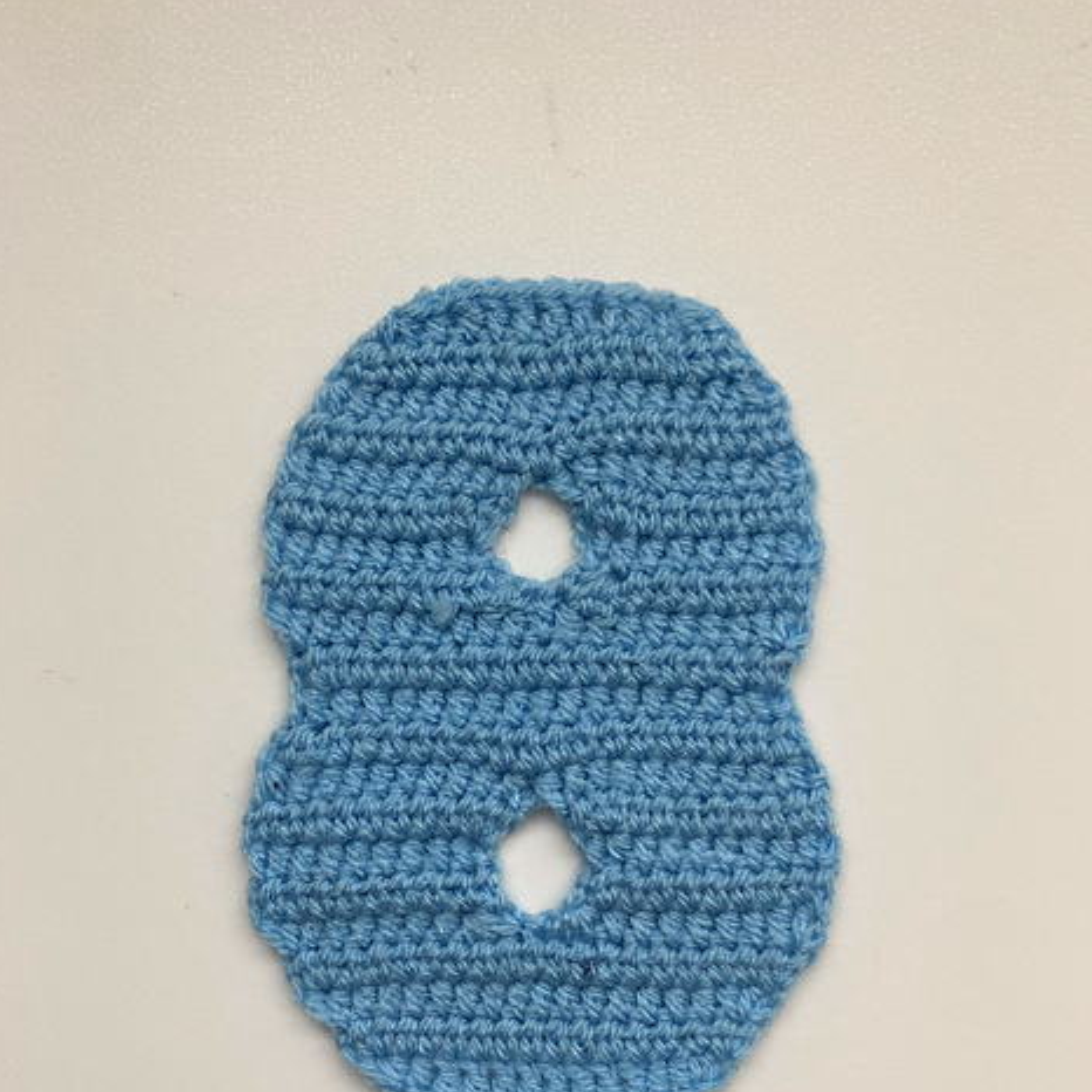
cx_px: 548
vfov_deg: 48.1
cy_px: 666
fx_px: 1213
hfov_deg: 48.5
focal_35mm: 34
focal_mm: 3.99
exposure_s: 1/50
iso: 80
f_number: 1.8
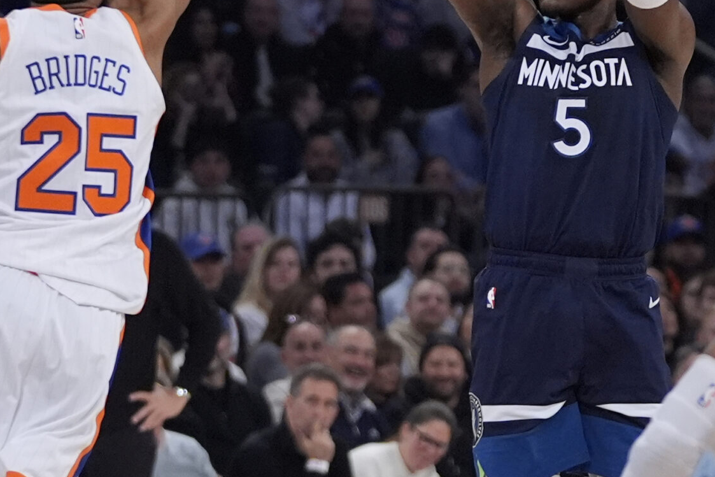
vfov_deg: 6.7
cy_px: 64
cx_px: 451
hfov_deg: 10.0
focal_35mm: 206
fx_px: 4092
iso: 3200
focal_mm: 113
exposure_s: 1/1600
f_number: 2.8
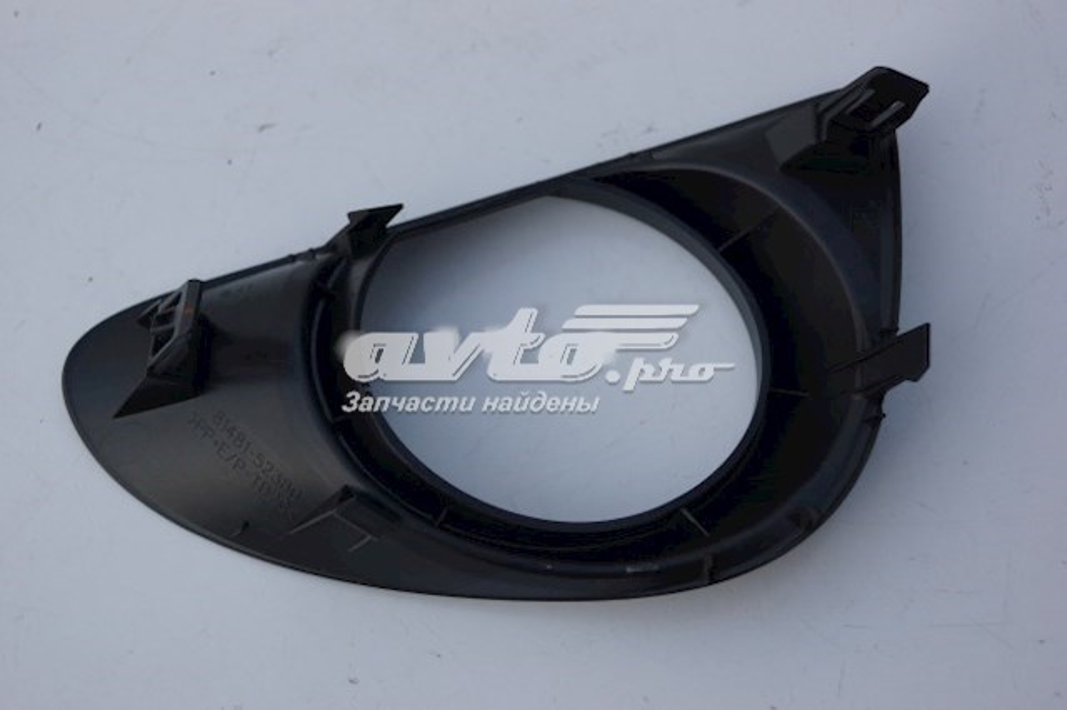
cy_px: 355
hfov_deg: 33.4
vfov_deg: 22.6
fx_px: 1777
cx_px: 534
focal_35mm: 60
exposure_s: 1/500
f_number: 5.6
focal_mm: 40
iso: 400
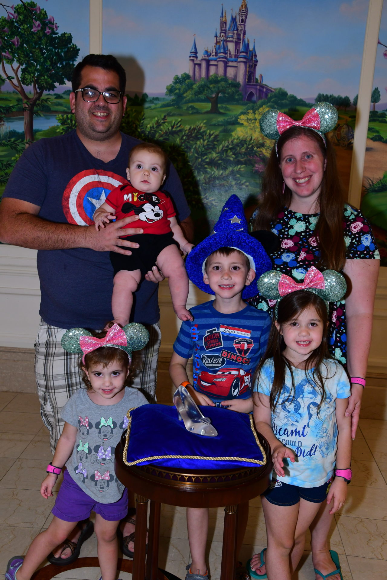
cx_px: 194
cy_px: 290
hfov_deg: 31.9
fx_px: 677
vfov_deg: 46.4
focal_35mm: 42
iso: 800
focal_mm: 28
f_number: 7.1
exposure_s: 1/60
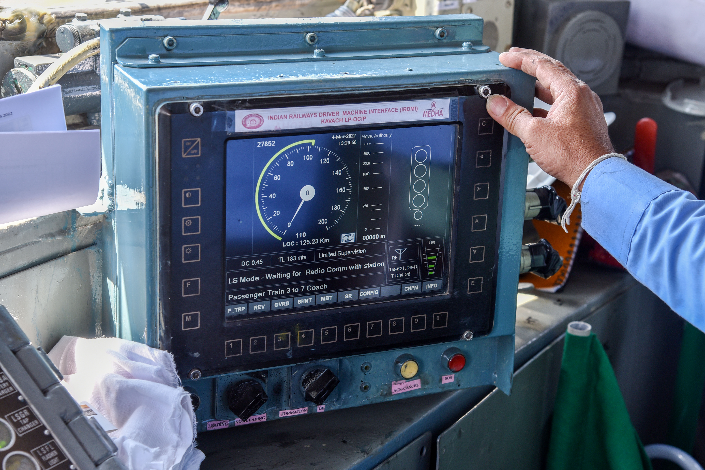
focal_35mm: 66
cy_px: 235
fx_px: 1293
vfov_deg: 20.6
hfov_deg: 30.5
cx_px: 352
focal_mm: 66
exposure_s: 1/80
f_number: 5
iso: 250
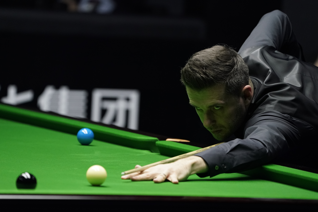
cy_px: 106
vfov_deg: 4.1
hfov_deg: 6.1
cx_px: 159
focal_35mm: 339
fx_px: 2994
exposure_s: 1/320
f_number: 5.6
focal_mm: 339
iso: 5000
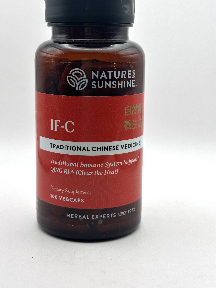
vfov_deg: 33.7
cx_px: 92
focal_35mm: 57
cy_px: 118
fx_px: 474
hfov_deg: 25.6
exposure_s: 1/283
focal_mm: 6.86
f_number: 1.78
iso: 64
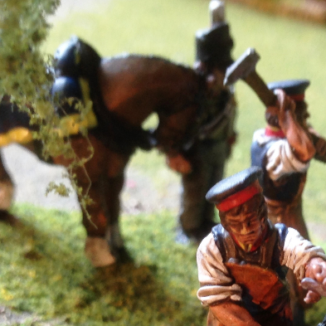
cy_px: 354
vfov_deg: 18.8
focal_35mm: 89
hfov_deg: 19.3
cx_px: 253
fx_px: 948
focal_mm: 4.12
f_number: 2.4
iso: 50
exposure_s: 1/40
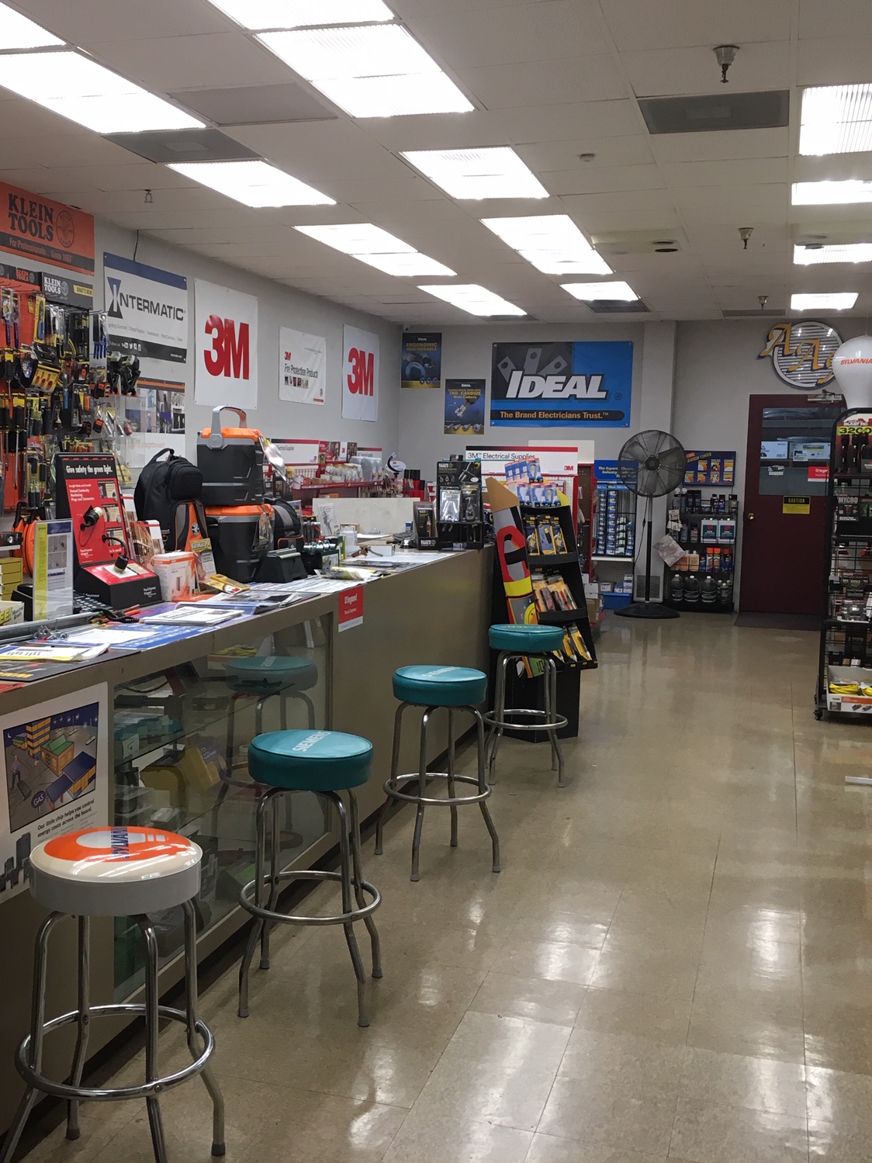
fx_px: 1310
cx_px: 350
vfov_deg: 47.9
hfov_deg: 36.7
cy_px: 583
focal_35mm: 39
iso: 64
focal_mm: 4.15
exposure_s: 1/30
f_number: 2.2
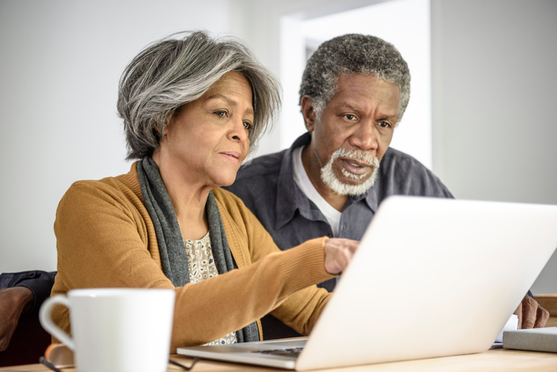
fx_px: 928
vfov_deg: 22.6
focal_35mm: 60
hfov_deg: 33.4
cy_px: 186
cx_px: 278
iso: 1600
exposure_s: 1/40
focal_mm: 60
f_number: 3.2
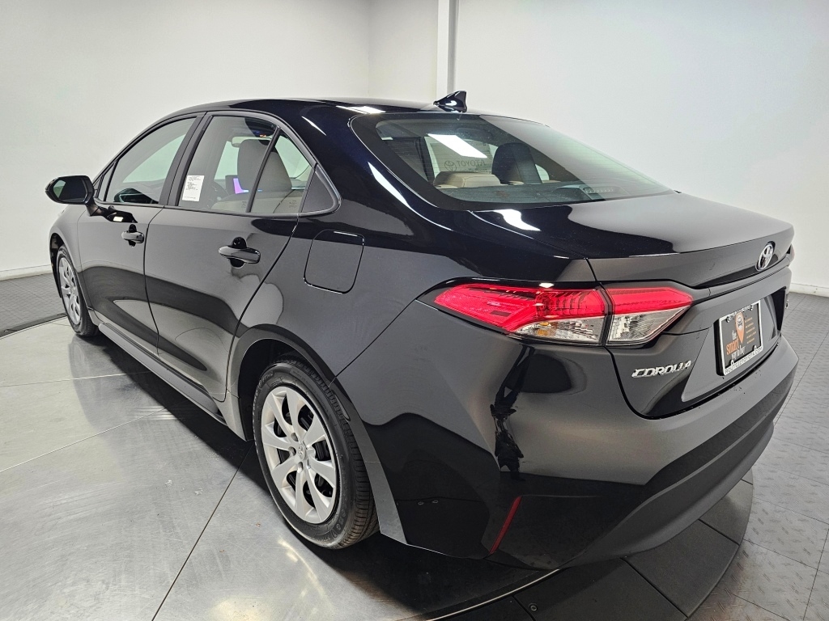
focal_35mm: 23
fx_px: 551
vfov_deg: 58.9
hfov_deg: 73.9
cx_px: 414
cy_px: 310
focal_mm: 6.3
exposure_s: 1/60
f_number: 1.7
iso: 640
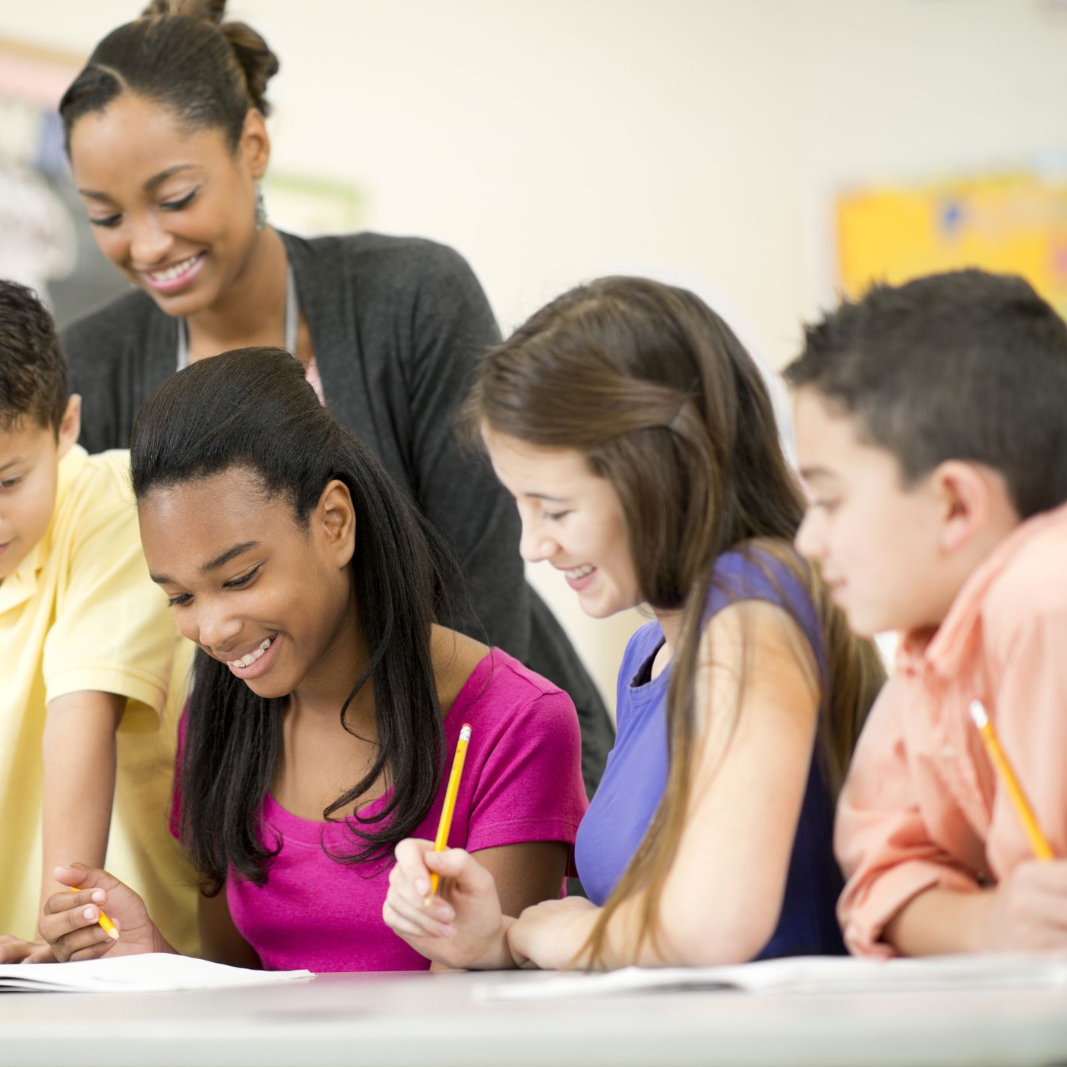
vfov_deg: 16.0
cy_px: 535
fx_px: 3801
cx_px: 335
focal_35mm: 109
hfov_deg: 15.9
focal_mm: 85
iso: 100
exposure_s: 1/200
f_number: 2
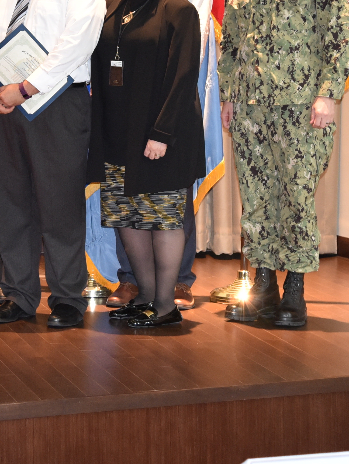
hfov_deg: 10.1
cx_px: -41
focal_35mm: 145
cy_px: 62
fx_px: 1949
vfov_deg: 13.5
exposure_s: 1/60
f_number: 4
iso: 1600
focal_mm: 50
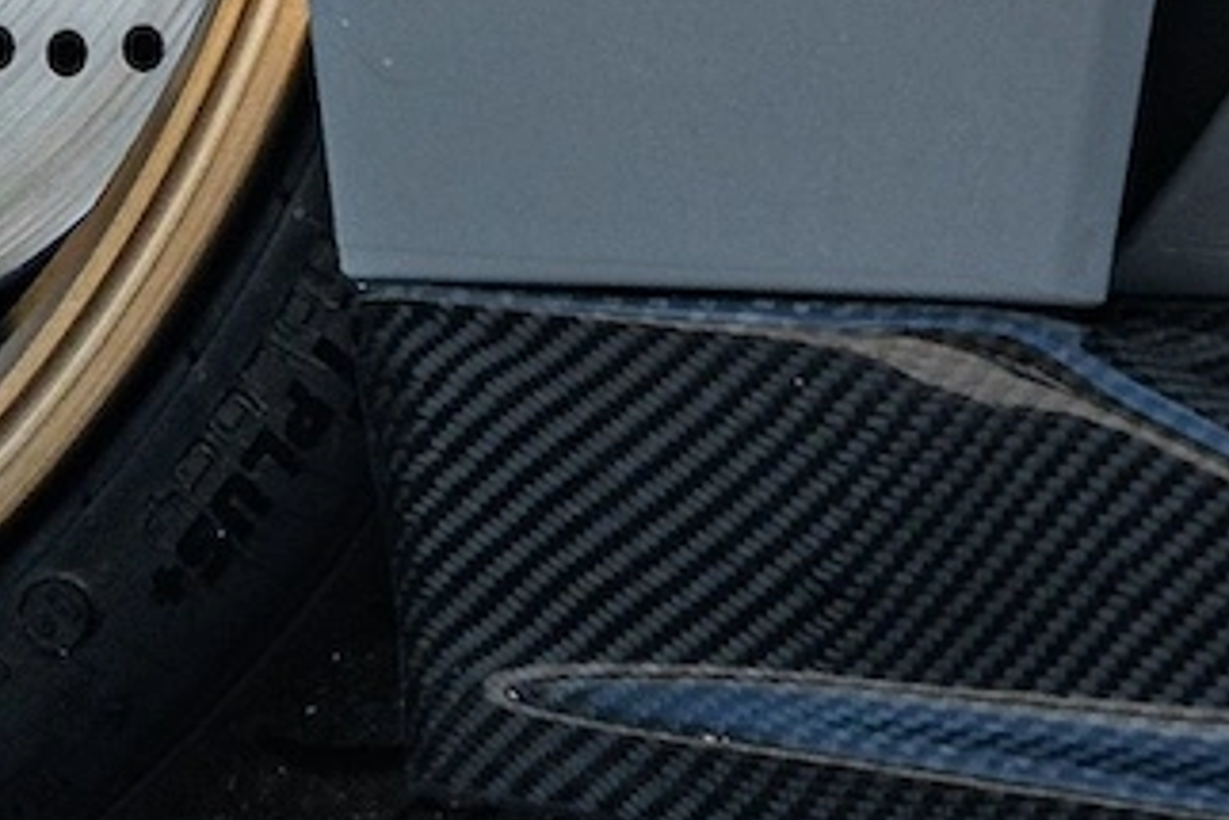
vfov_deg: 8.1
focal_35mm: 161
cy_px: -847
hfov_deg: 11.7
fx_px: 5499
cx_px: -1011
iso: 125
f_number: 10
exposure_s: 1/100
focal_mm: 24
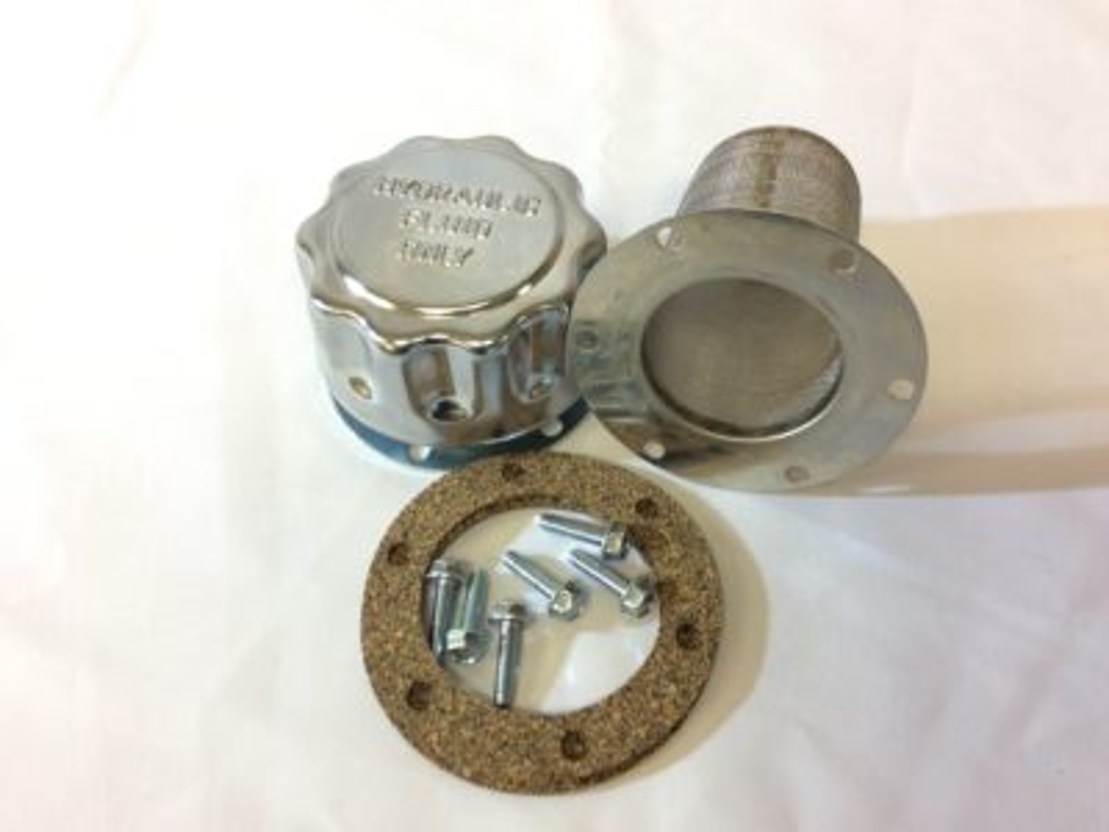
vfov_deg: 44.2
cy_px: 416
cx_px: 554
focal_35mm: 32
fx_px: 1025
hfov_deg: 56.8
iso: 64
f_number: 2.4
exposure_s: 1/24
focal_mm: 3.3
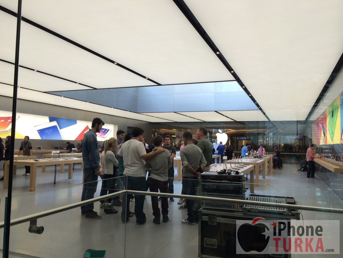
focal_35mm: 30
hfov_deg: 60.0
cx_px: 172
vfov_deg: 46.8
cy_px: 129
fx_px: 297
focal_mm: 4.12
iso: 40
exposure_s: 1/120
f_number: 2.2
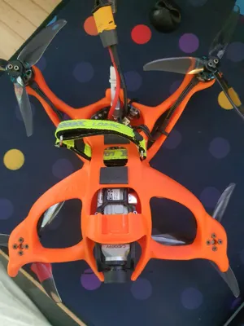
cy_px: 163
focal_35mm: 26
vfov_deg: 67.3
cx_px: 122
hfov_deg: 53.1
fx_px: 244
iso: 800
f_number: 1.5
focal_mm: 4.3
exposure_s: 1/50
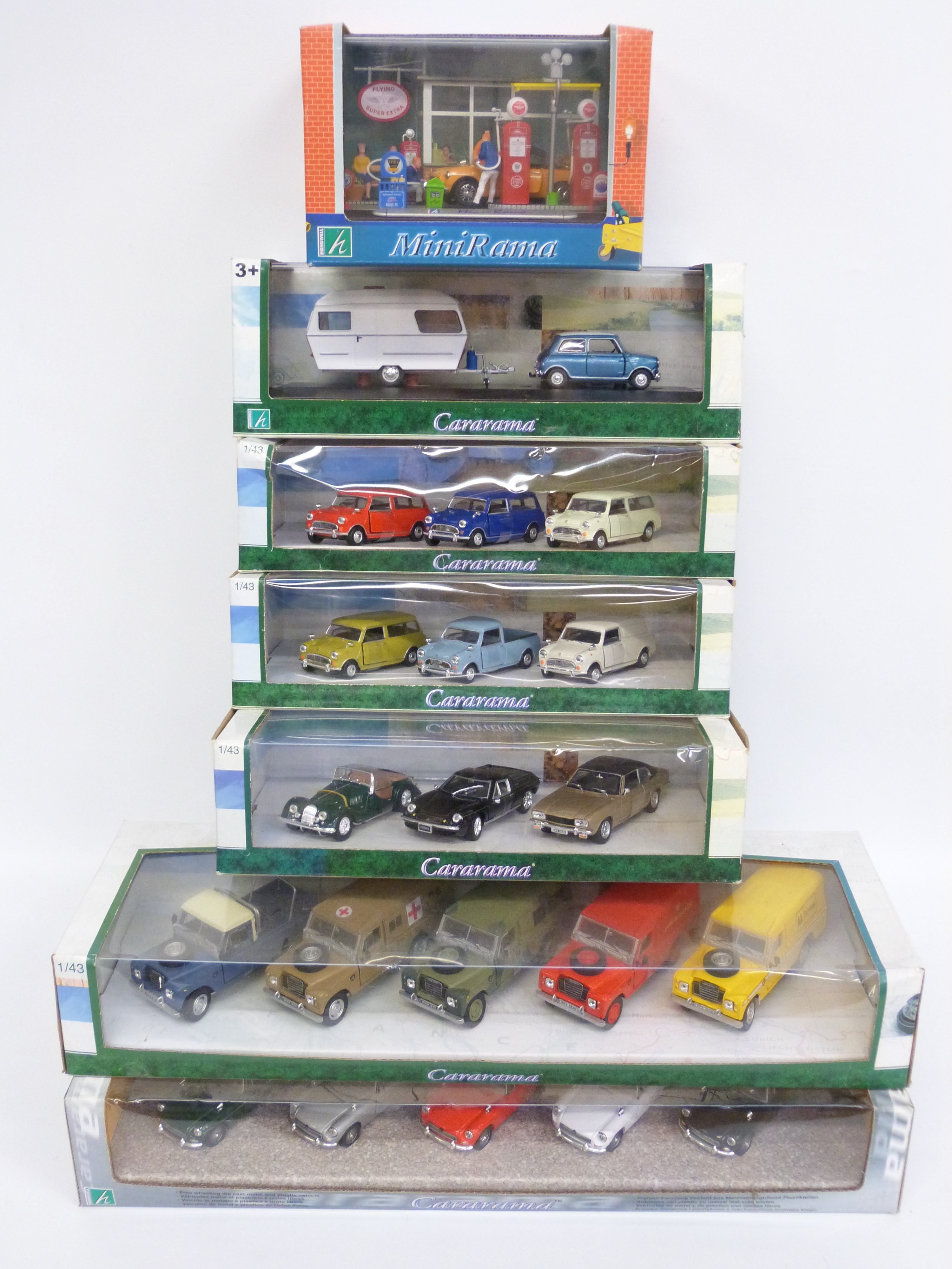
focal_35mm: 37
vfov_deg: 50.1
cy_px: 634
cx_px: 476
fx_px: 1357
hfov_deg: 38.7
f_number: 3.1
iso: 400
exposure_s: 1/40
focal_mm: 6.5
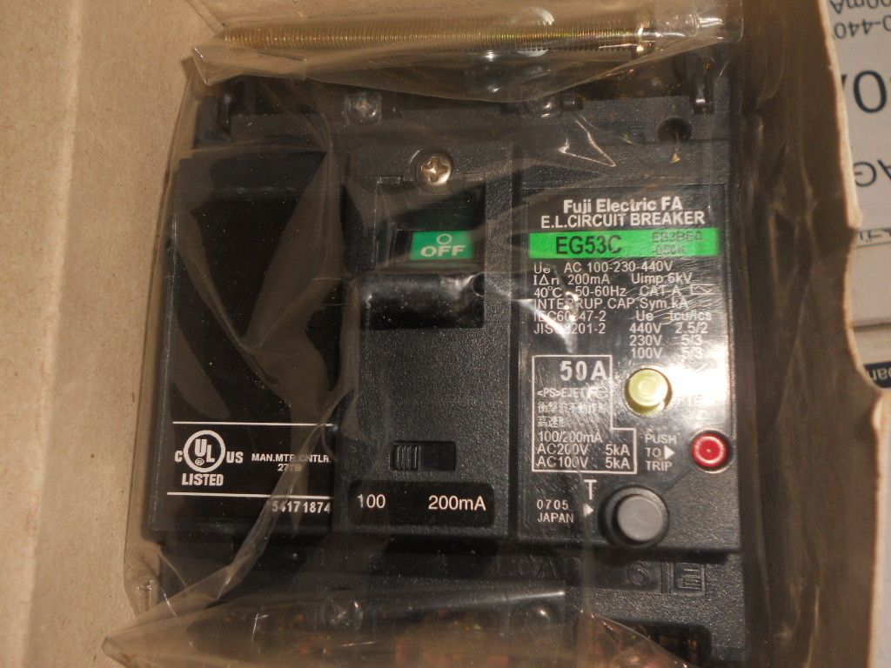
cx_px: 446
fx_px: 824
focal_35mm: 32
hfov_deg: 56.8
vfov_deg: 44.2
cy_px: 334
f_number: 8.8
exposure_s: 1/25
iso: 80
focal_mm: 5.8
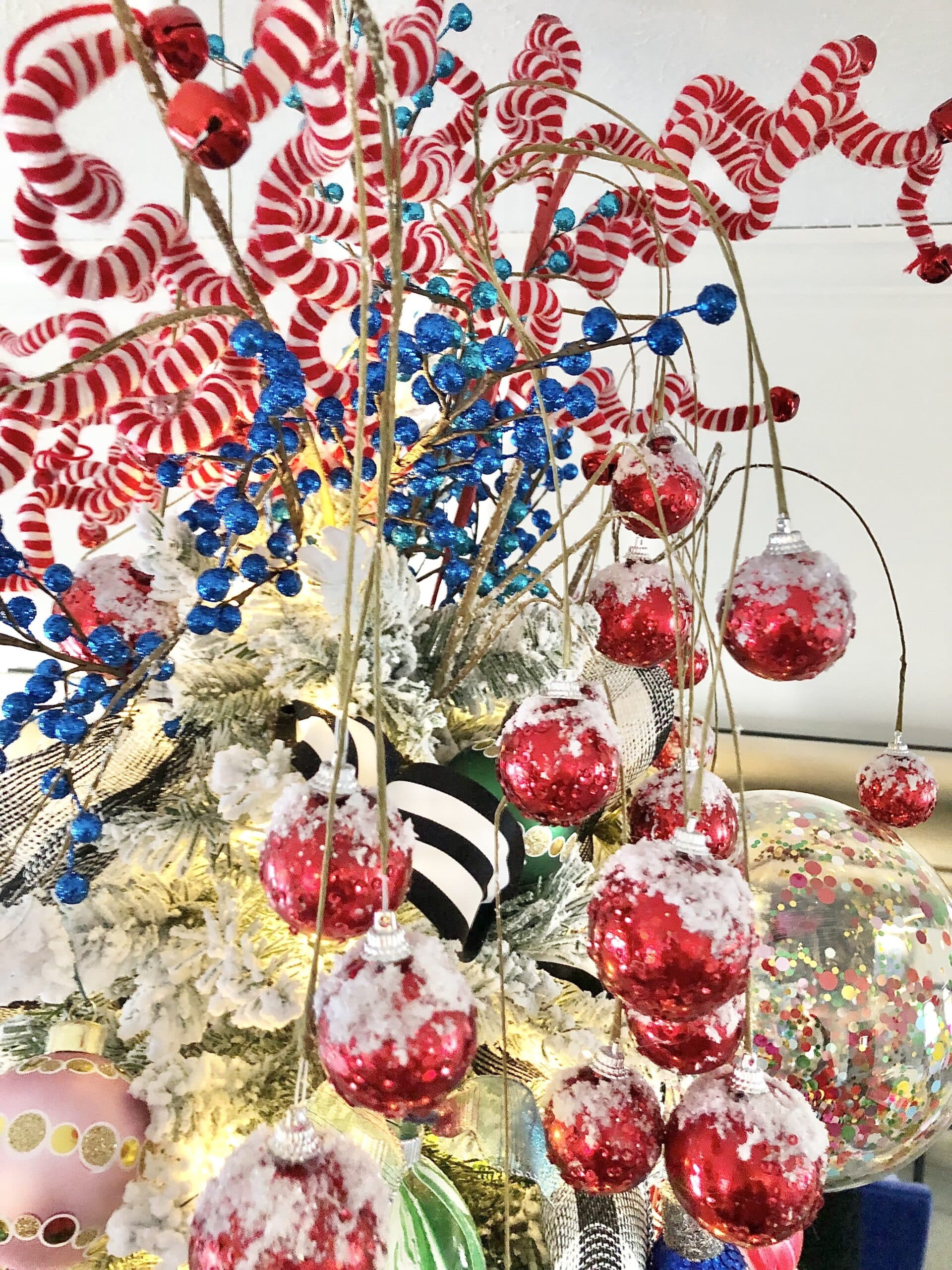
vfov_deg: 63.4
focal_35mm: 28
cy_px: 635
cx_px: 476
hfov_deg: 49.7
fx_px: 1027
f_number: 1.8
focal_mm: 3.99
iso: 100
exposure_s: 1/6
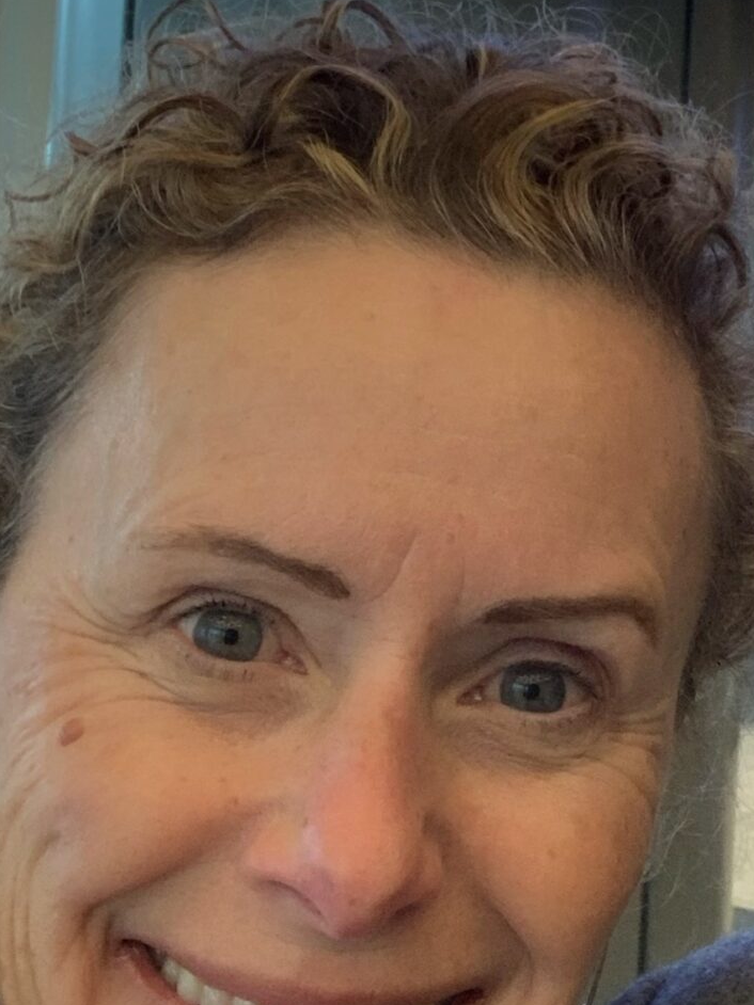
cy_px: 267
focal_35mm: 87
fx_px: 2528
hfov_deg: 16.7
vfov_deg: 22.3
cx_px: 731
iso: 250
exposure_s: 1/60
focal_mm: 2.87
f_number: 2.2
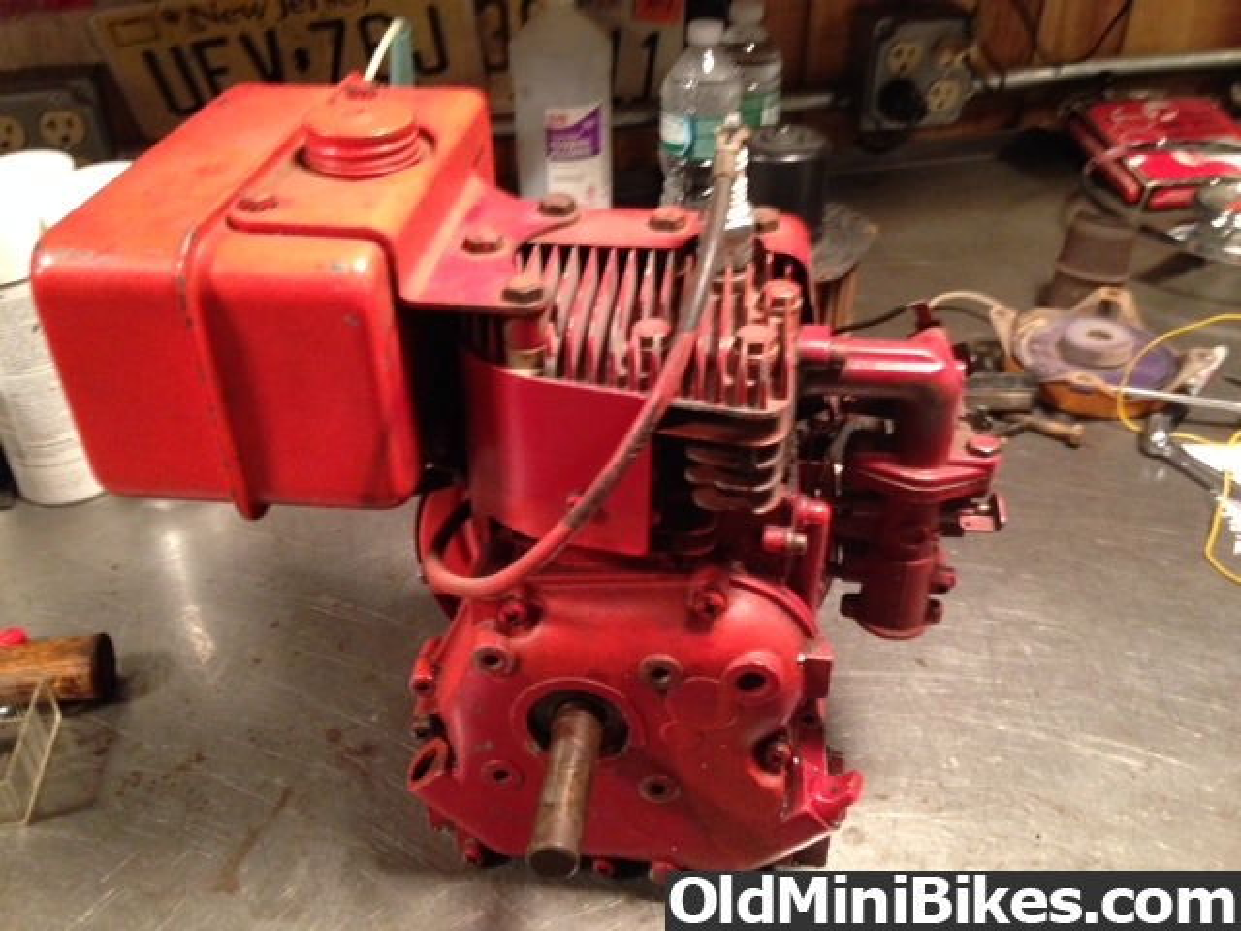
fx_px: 1183
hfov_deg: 55.4
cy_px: 466
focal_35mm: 33
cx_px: 620
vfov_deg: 42.9
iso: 400
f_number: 2.4
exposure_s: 1/17
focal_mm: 4.12
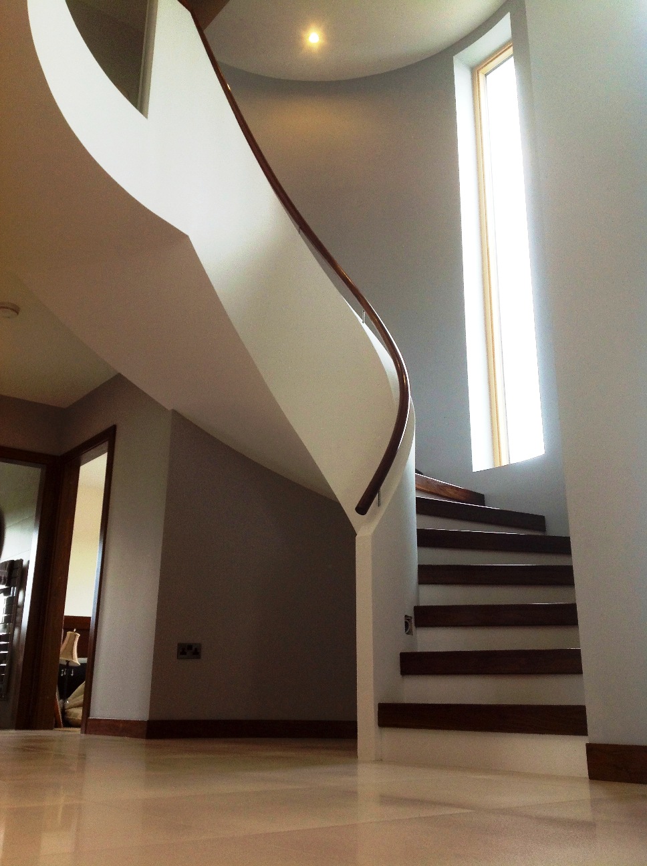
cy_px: 433
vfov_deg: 52.7
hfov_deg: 40.6
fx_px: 875
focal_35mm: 35
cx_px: 324
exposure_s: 1/30
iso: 64
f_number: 2.4
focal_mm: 4.28
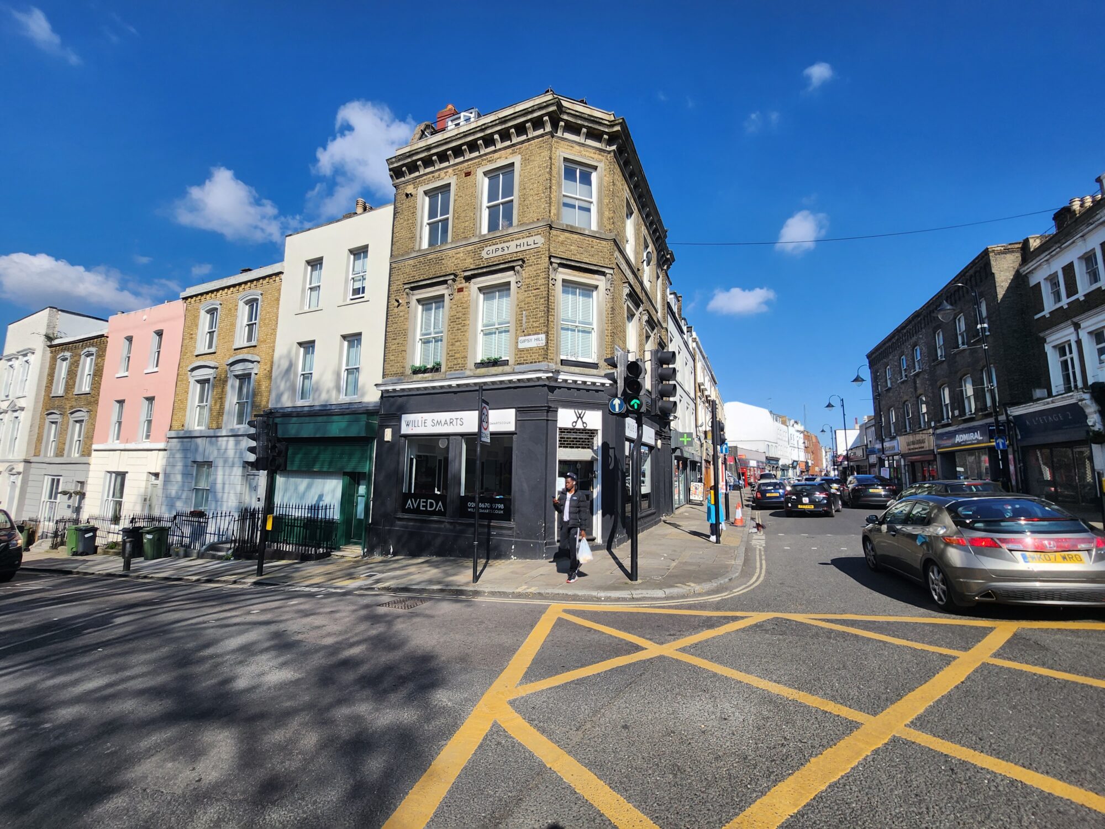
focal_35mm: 13
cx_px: 552
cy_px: 414
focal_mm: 1.7
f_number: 2.2
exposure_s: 1/1132
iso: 32
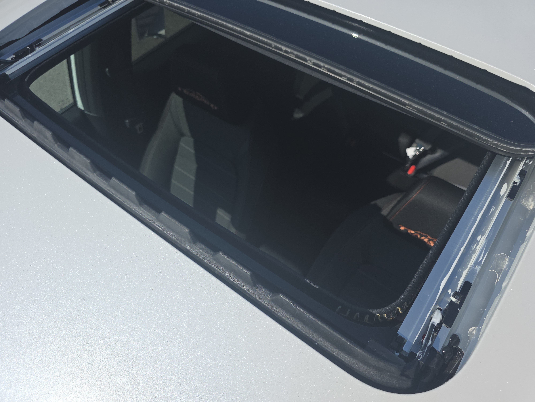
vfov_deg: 58.9
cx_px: 268
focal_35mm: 23
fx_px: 355
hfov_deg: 73.9
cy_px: 201
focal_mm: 6.3
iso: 80
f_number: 1.7
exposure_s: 1/7944
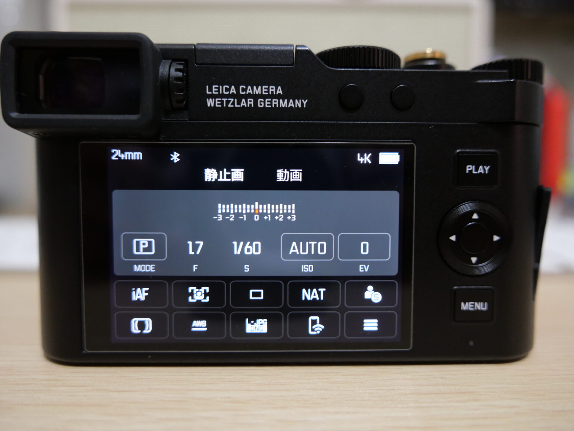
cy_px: 216
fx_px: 398
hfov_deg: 71.6
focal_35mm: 24
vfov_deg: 56.8
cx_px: 287
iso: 1000
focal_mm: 10.9
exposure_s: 1/60
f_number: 1.7
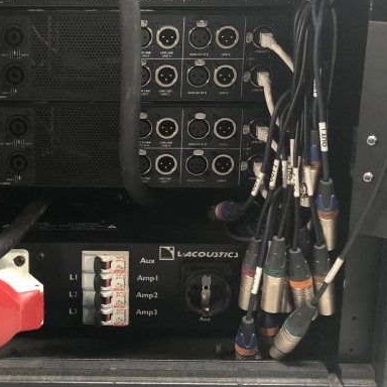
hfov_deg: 25.7
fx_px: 835
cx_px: 85
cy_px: 132
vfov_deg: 26.0
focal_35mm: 66
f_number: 1.8
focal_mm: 3.99
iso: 64
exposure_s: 1/15
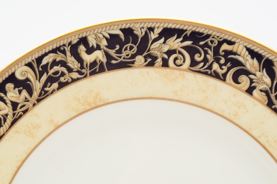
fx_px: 633
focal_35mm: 82
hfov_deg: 24.7
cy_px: 92
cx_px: 138
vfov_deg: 16.5
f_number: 11
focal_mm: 55
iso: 250
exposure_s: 1/80
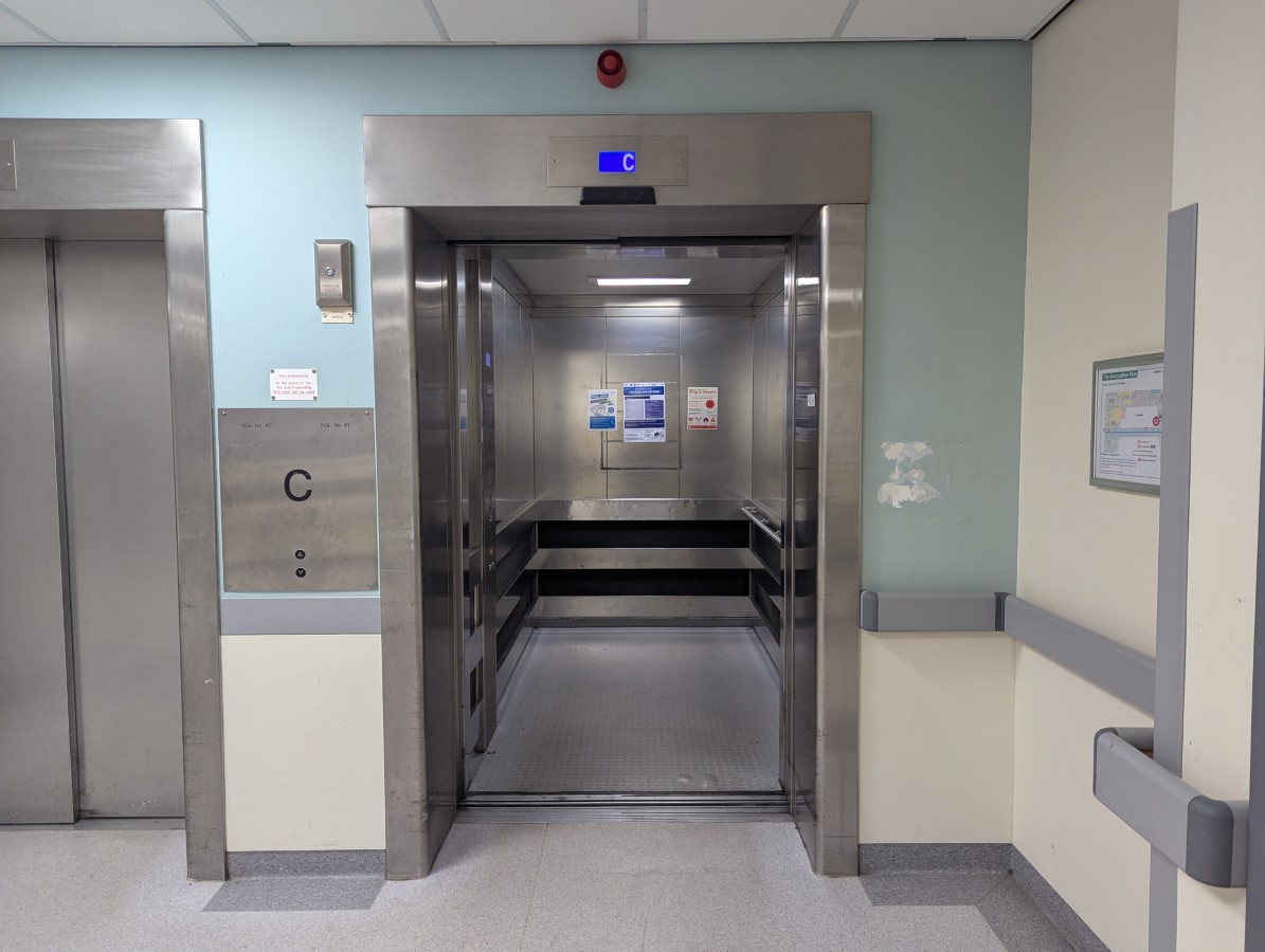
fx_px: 878
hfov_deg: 71.5
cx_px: 632
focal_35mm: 24
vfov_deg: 56.9
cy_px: 476
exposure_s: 1/50
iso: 112
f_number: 1.85
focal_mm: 6.81
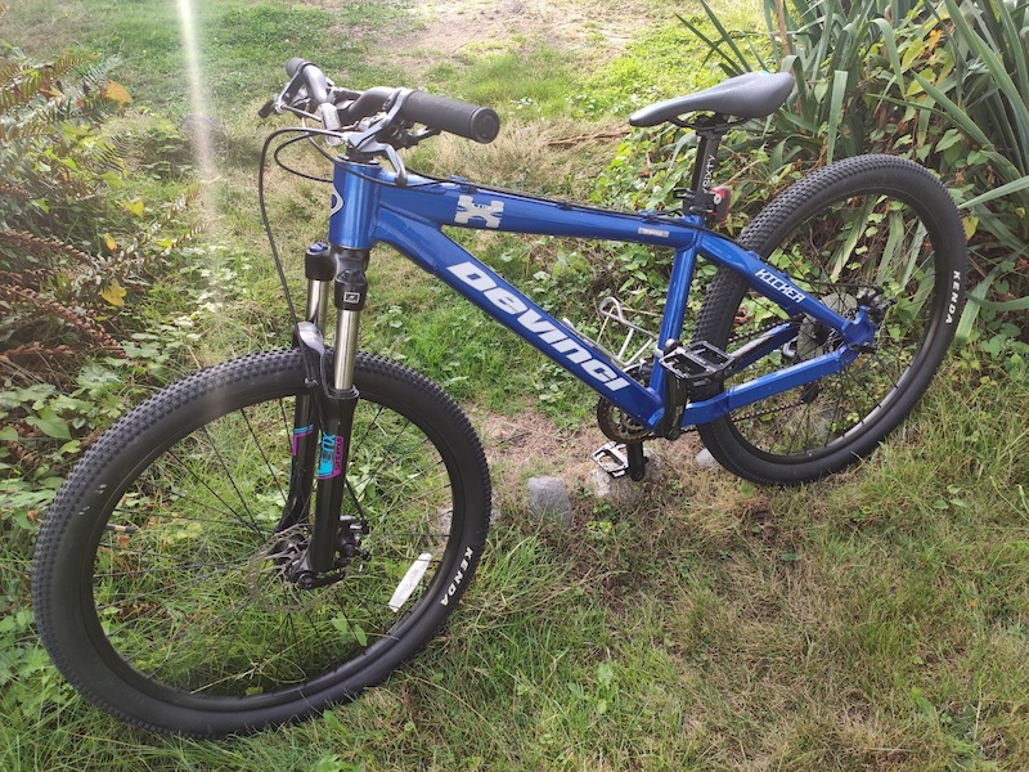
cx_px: 514
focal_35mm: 26
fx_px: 773
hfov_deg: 67.3
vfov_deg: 53.1
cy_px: 386
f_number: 1.75
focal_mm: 4.77
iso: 112
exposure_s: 1/278
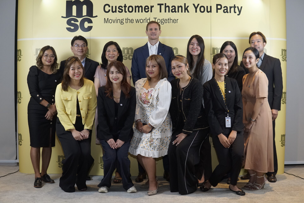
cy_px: 102
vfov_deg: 29.9
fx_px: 380
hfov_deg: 43.6
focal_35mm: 45
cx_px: 152
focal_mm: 30
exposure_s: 1/125
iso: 1250
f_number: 3.2
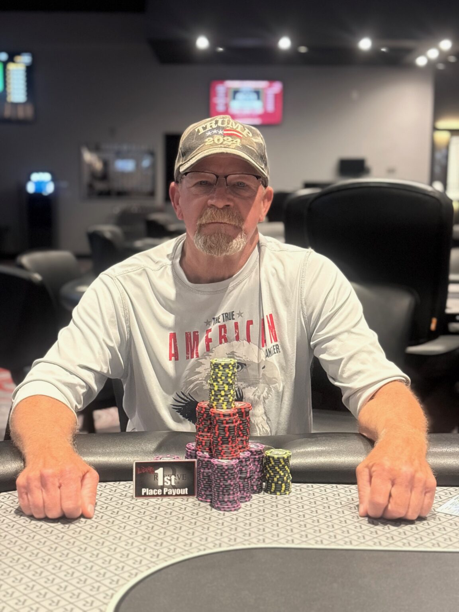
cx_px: 230
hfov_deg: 28.0
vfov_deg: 36.8
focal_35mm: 52
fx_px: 919
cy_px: 306
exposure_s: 1/40
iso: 200
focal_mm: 5.96
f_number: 1.6
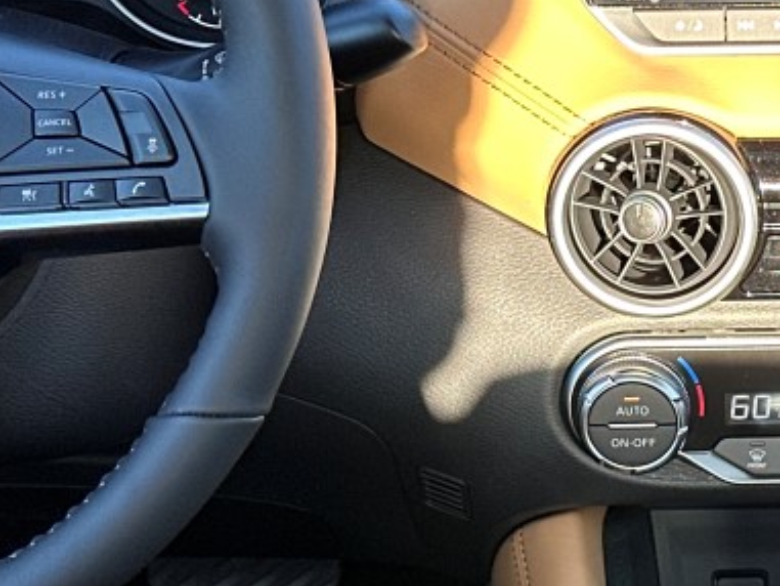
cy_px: 326
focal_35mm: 129
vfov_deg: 11.5
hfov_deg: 14.8
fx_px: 2908
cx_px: 901
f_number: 1.78
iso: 40
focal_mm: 6.86
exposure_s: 1/124
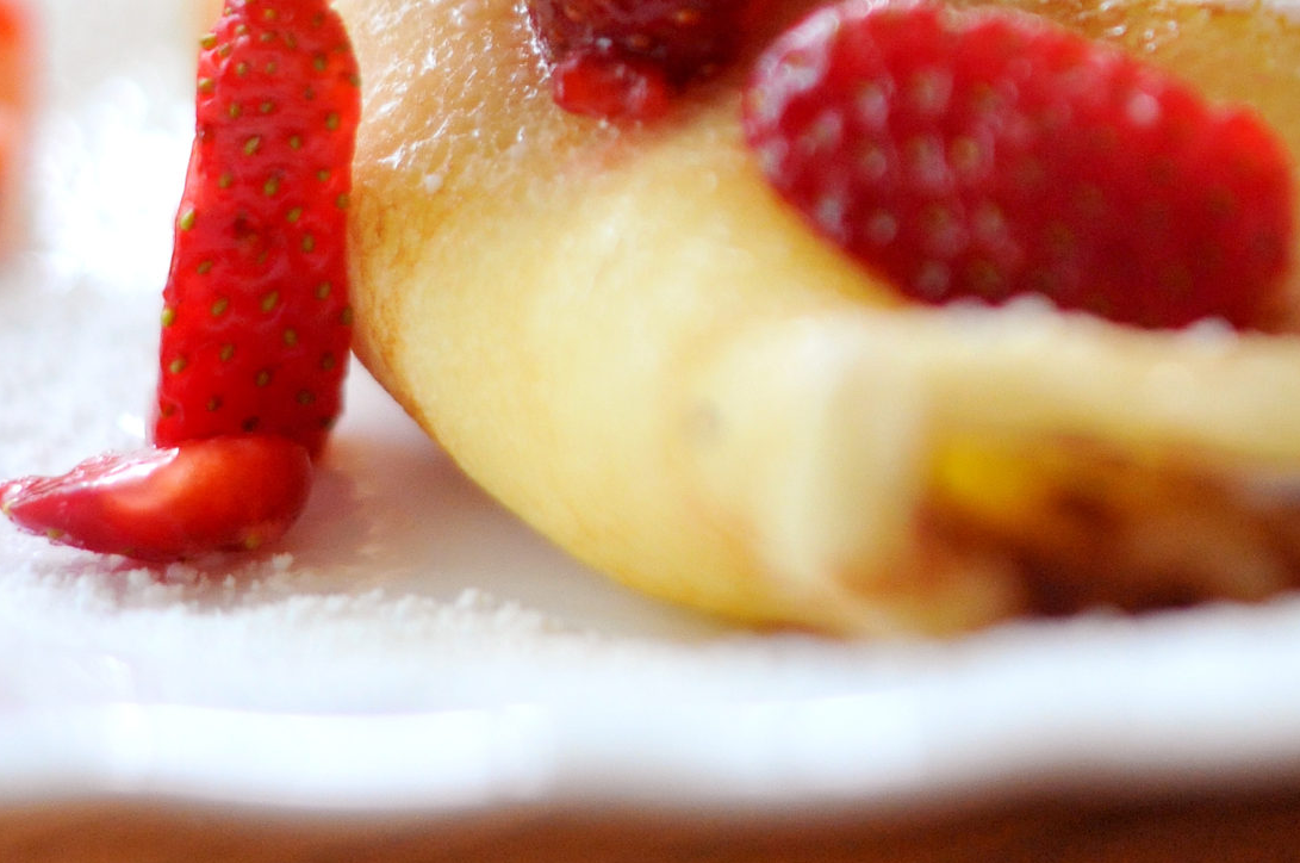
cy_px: -103
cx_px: 1463
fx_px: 6346
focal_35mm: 176
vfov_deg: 7.7
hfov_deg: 11.5
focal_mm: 50
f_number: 3.2
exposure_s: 1/50
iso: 800
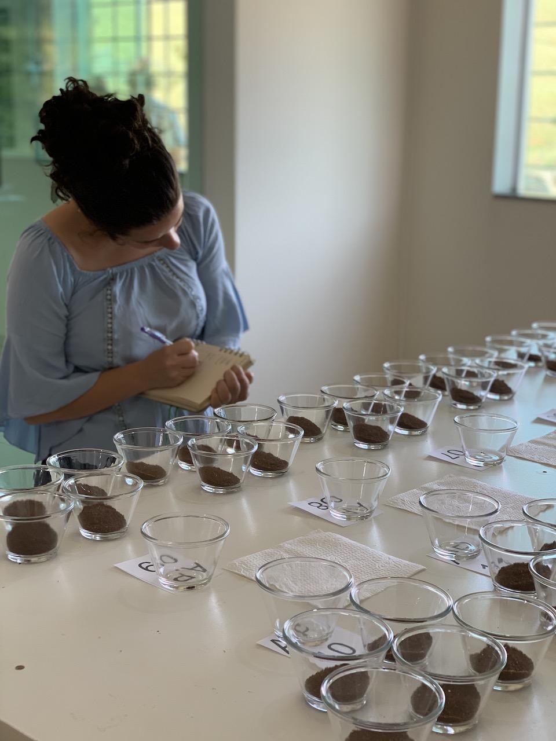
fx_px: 1114
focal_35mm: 52
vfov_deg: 36.8
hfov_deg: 28.0
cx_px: 278
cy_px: 370
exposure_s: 1/120
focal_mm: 6
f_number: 2.4
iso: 64
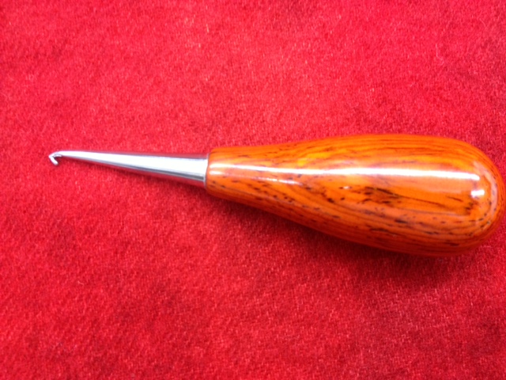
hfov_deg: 52.6
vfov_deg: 40.7
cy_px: 190
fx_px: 512
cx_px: 253
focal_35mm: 35
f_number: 2.4
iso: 100
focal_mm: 4.28
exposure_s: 1/20
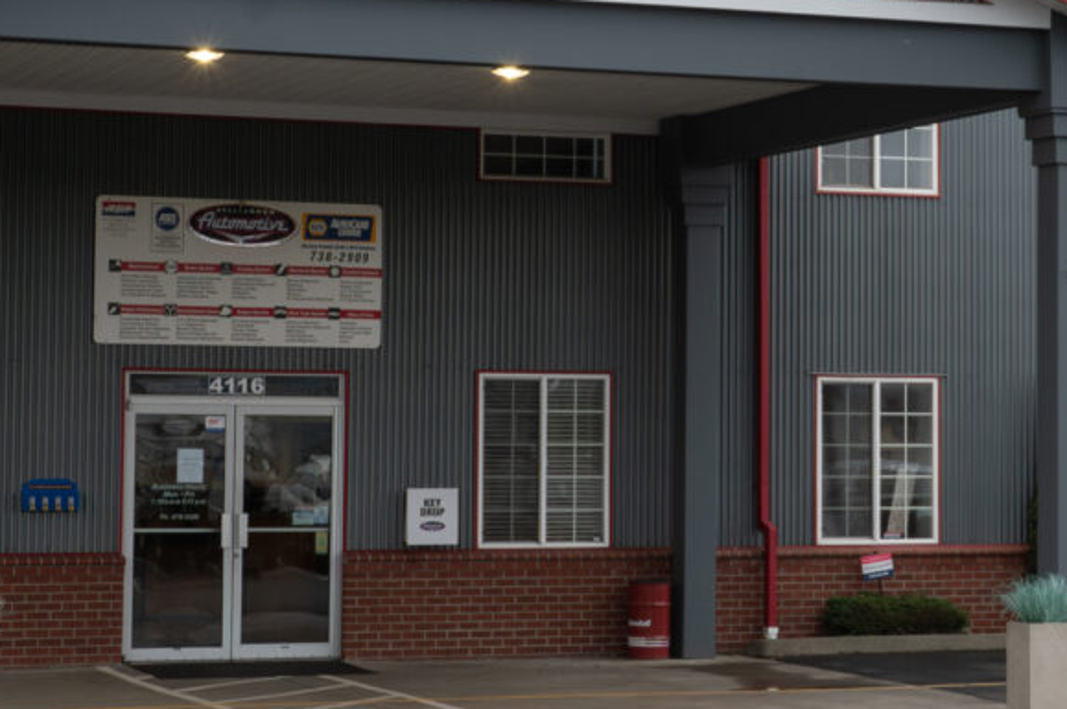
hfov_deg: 17.4
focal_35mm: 117
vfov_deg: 11.7
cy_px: 218
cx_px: 815
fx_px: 3471
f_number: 11
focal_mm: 26.5
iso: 200
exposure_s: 1/80
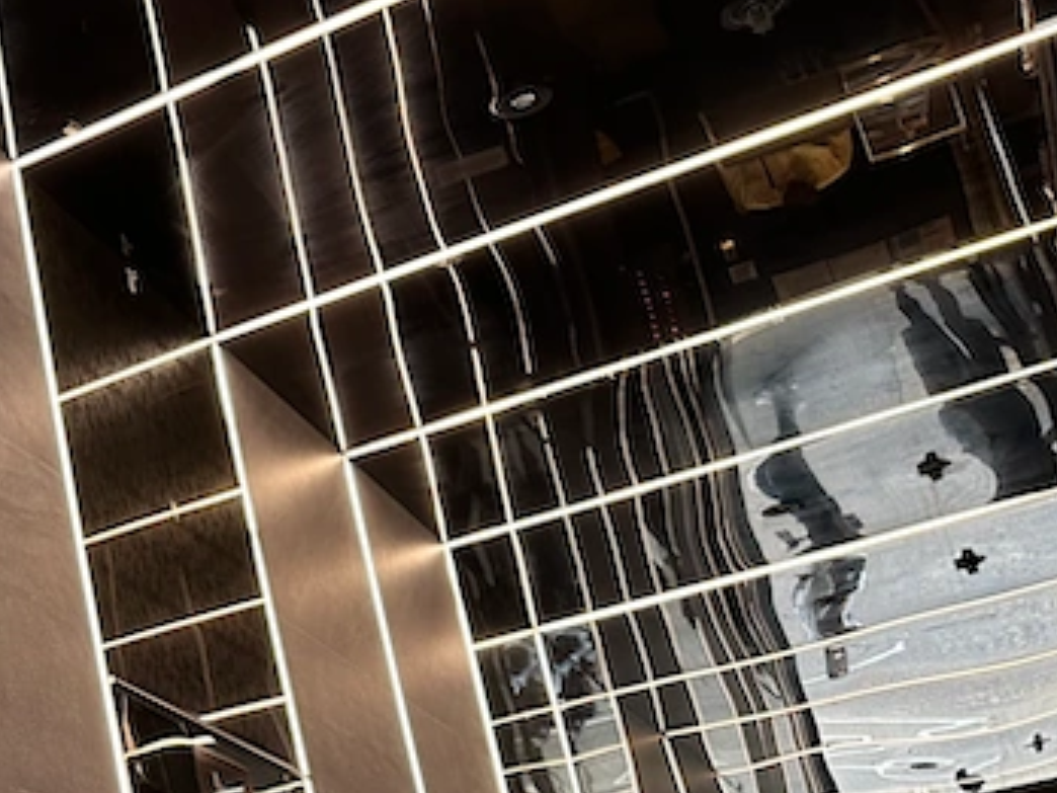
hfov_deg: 24.4
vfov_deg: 21.0
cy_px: 665
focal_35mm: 69
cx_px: -331
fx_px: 2107
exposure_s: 1/82
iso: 250
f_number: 1.78
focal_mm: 6.86
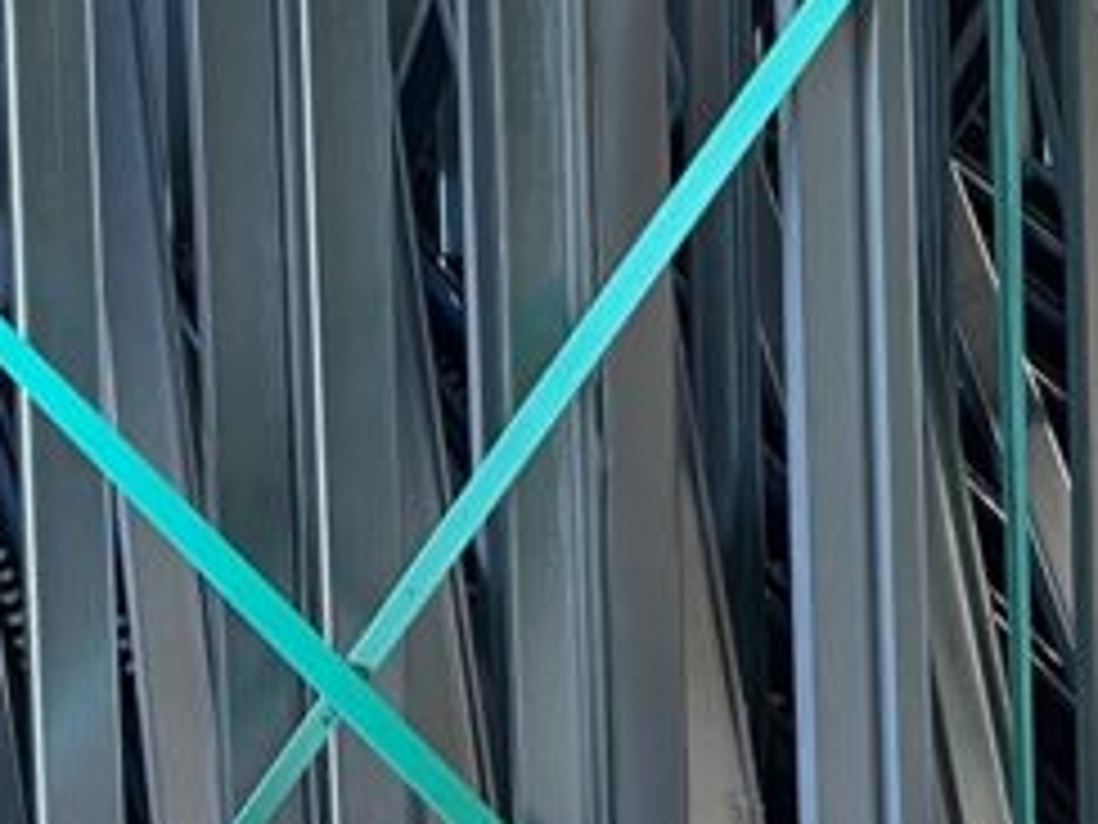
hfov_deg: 15.1
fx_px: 4060
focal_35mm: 128
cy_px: -720
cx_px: 1125
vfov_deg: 10.8
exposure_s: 1/60
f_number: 1.5
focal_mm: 5.7
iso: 200
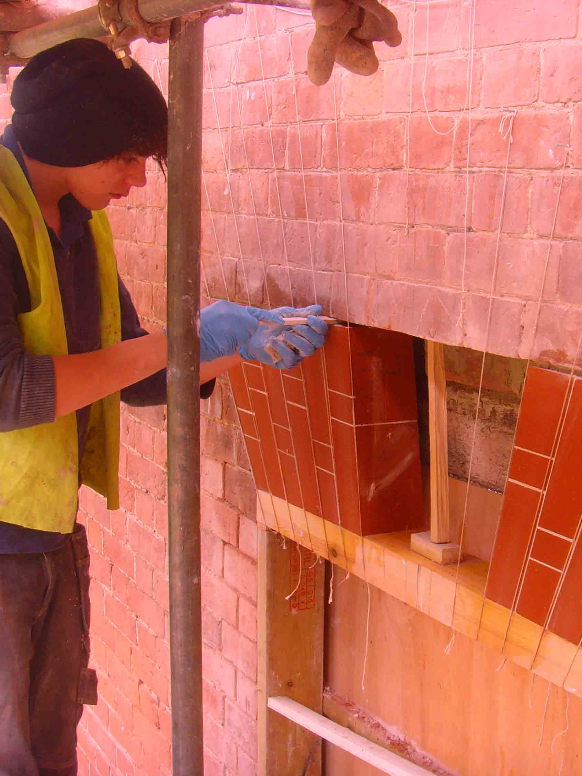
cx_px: 415
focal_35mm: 53
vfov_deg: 36.2
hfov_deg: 27.2
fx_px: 1188
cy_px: 395
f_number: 3.5
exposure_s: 1/60
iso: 100
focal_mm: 6.6
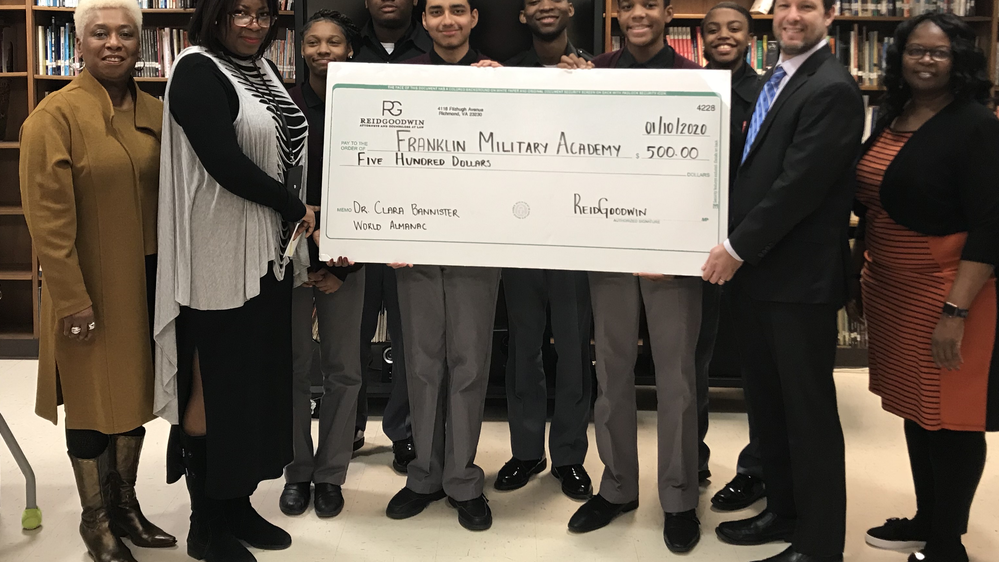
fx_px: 1060
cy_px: 148
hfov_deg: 50.5
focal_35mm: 40
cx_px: 512
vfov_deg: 29.3
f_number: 1.8
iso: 40
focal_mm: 3.99
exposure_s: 1/20
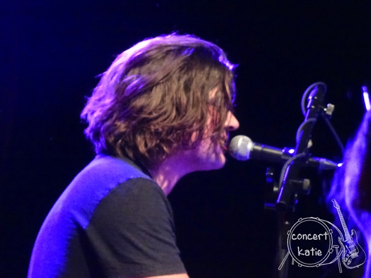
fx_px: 4171
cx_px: 186
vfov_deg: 3.8
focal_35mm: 389
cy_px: 139
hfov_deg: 5.1
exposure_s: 1/50
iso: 3200
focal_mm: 66.39
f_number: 6.3
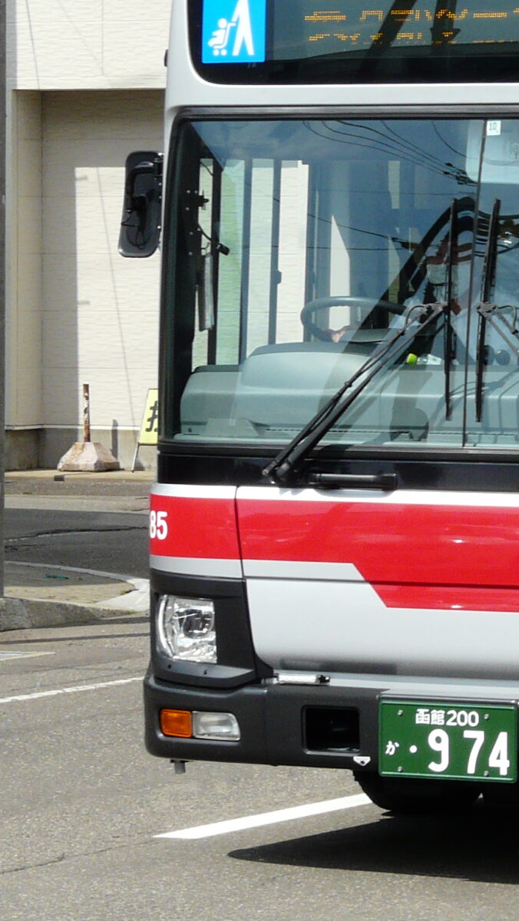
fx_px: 4940
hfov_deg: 5.9
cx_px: 780
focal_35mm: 202
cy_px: 356
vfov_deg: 10.7
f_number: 5.6
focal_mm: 14.3
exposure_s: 1/400
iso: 100
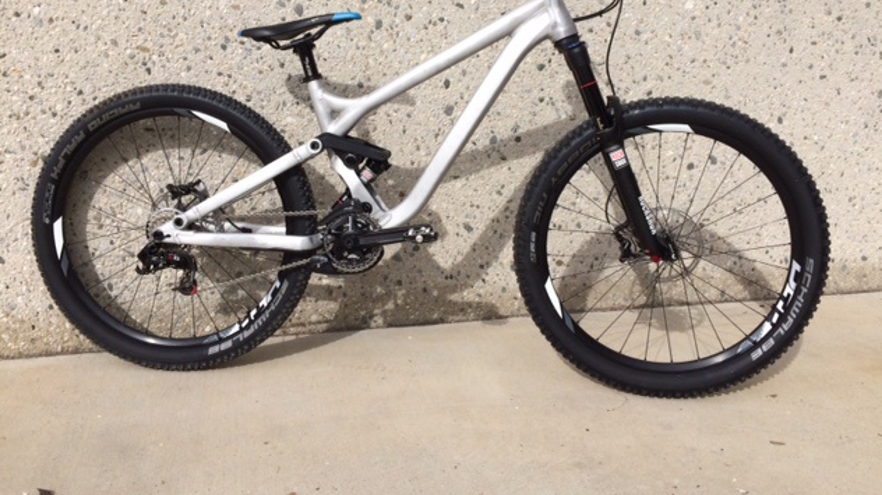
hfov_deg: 61.0
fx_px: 748
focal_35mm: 32
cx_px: 441
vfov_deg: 36.3
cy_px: 172
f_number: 2.2
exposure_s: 1/2160
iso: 32
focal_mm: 4.15
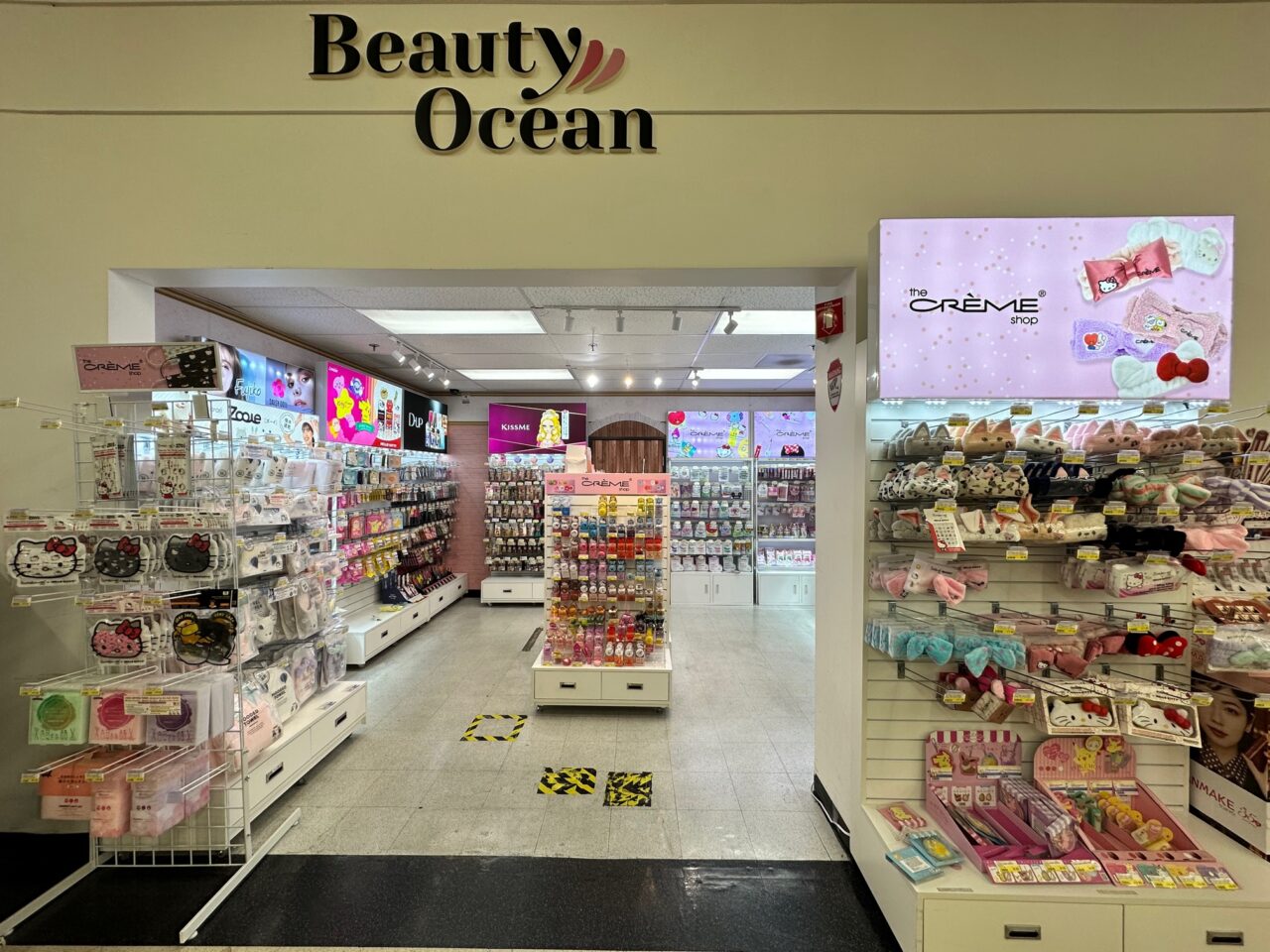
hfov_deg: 102.1
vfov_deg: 85.7
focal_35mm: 14
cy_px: 476
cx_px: 635
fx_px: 514
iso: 50
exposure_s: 1/120
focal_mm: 2.22
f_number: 2.2
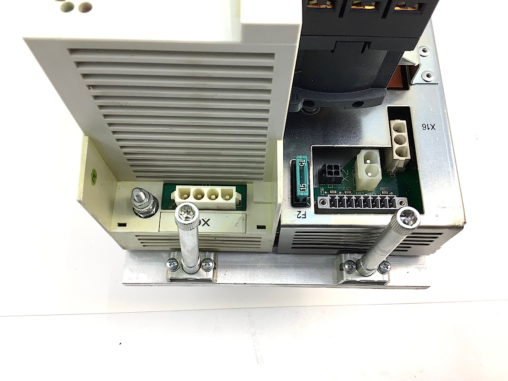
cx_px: 254
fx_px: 455
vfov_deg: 45.4
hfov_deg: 58.3
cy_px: 190
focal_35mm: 31
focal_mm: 3.3
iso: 50
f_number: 2.4
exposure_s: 1/50
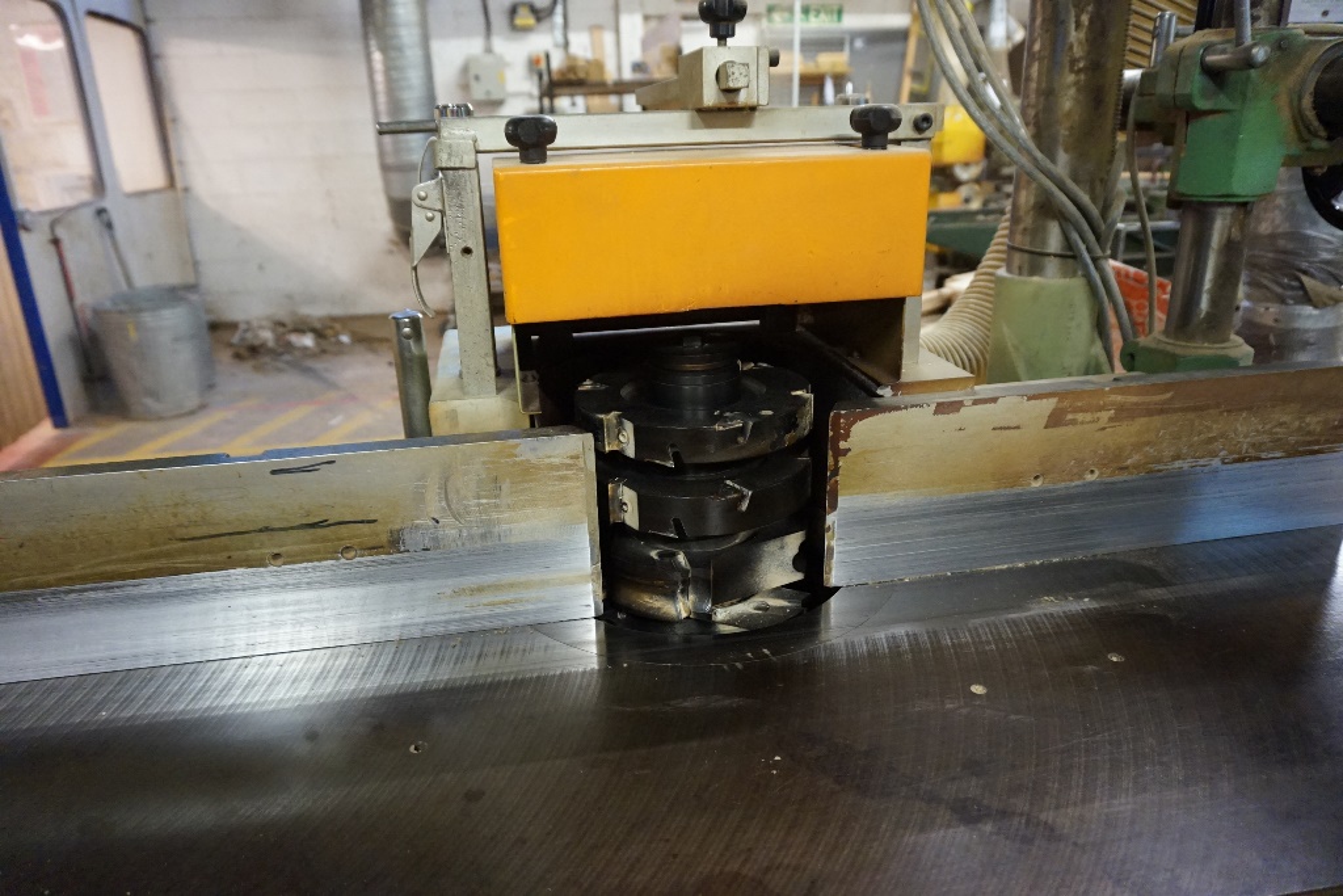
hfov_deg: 73.7
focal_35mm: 24
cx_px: 672
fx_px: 895
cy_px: 448
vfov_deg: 53.1
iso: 3200
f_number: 3.5
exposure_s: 1/40
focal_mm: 16
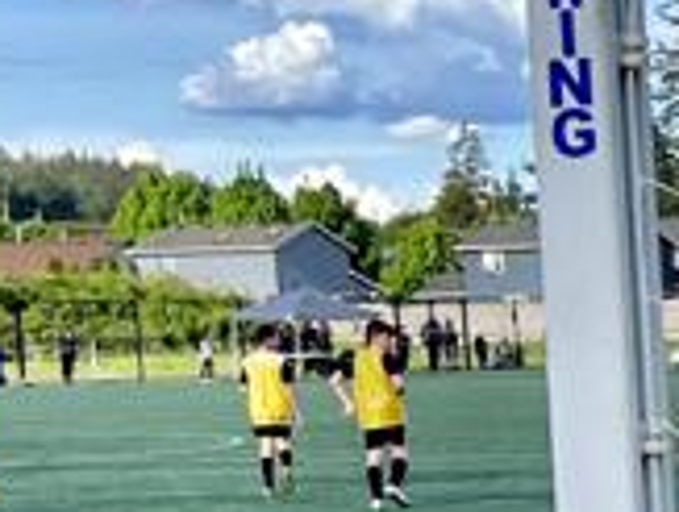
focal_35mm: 163
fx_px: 3204
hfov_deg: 10.0
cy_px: 703
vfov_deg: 9.0
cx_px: 1812
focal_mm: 5.7
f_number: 1.5
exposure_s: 1/2571
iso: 50
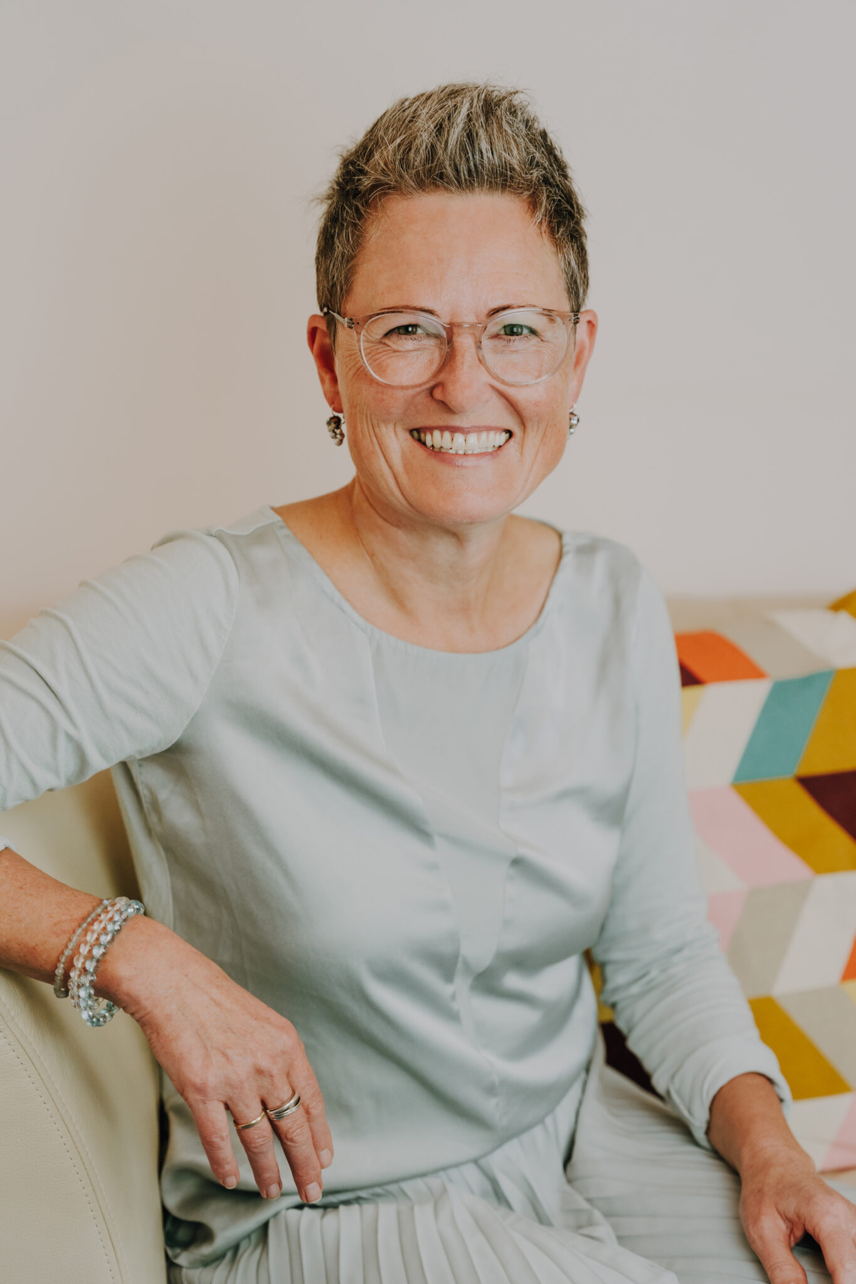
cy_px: 642
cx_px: 428
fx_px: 2097
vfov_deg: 34.0
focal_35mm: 59
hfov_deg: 23.1
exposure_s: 1/500
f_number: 2.8
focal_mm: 58.8
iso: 800
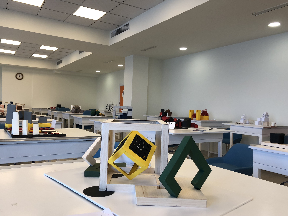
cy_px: 111
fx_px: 241
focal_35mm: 29
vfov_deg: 48.2
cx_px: 140
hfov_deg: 61.6
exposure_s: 1/50
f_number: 1.8
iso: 20
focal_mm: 3.99
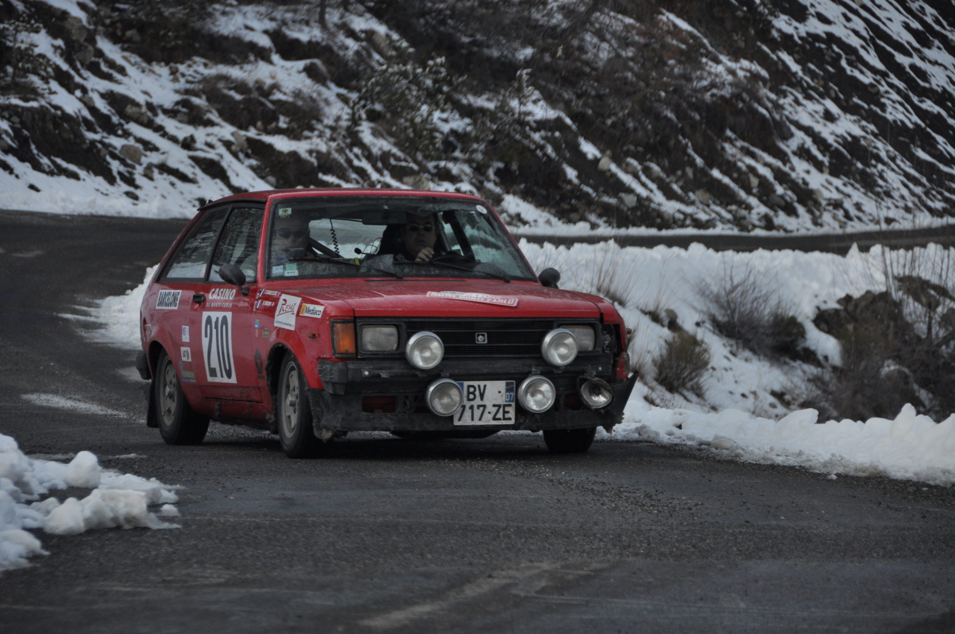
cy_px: 317
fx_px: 4769
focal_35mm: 180
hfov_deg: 11.4
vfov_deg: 7.6
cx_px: 478
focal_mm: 120
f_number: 5.3
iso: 400
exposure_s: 1/500
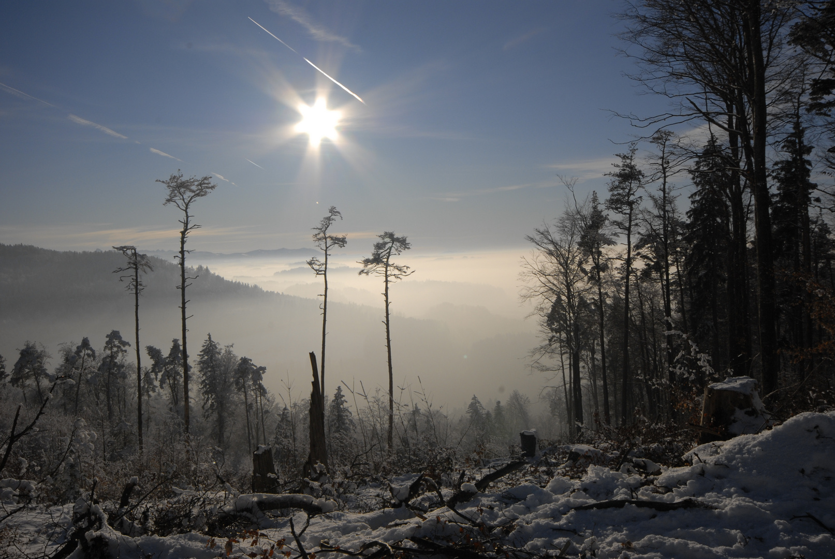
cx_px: 418
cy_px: 280
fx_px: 697
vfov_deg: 43.7
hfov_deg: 61.9
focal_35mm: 30
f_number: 14
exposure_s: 1/750
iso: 200
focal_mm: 20
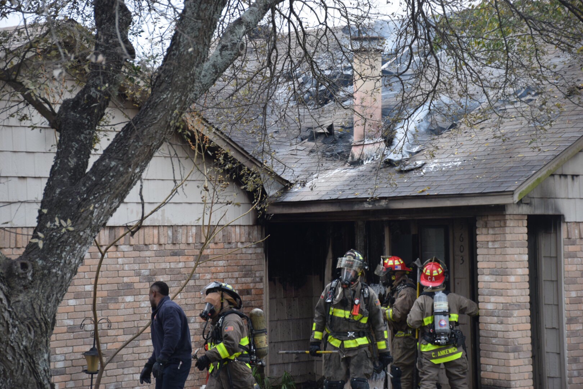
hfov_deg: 18.2
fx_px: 1822
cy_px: 194
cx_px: 292
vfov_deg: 12.2
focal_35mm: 112
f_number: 5
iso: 450
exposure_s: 1/250
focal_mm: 75
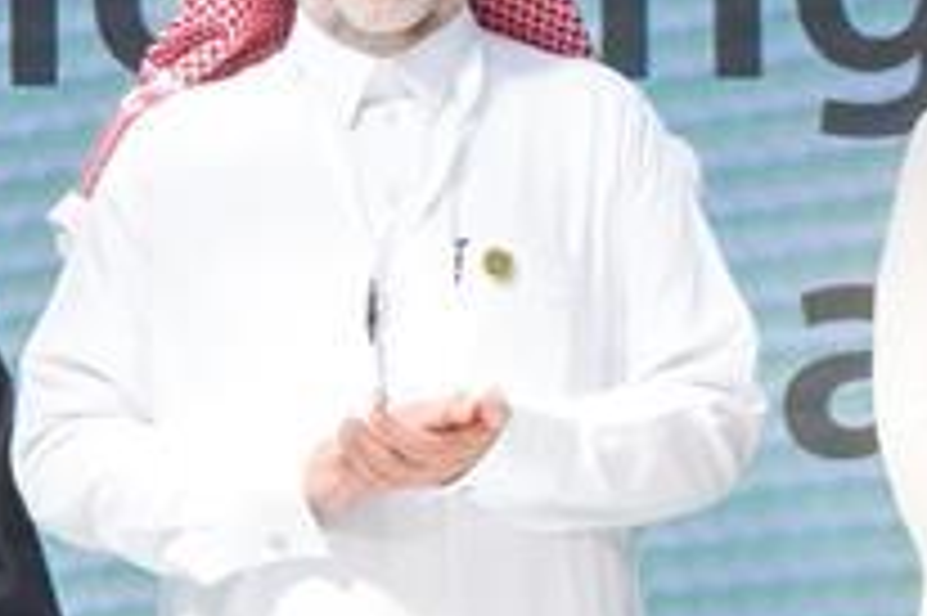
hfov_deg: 5.8
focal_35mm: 334
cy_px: -389
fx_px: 8593
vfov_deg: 4.1
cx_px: 2673
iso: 1600
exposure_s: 1/320
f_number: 7.1
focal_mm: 29
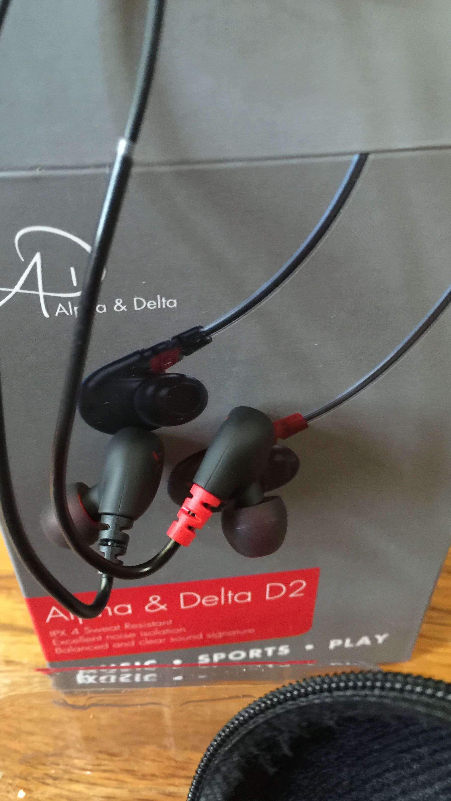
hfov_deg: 36.7
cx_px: 224
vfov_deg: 61.0
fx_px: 680
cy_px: 404
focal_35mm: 32
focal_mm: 4.15
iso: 125
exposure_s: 1/4
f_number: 2.2
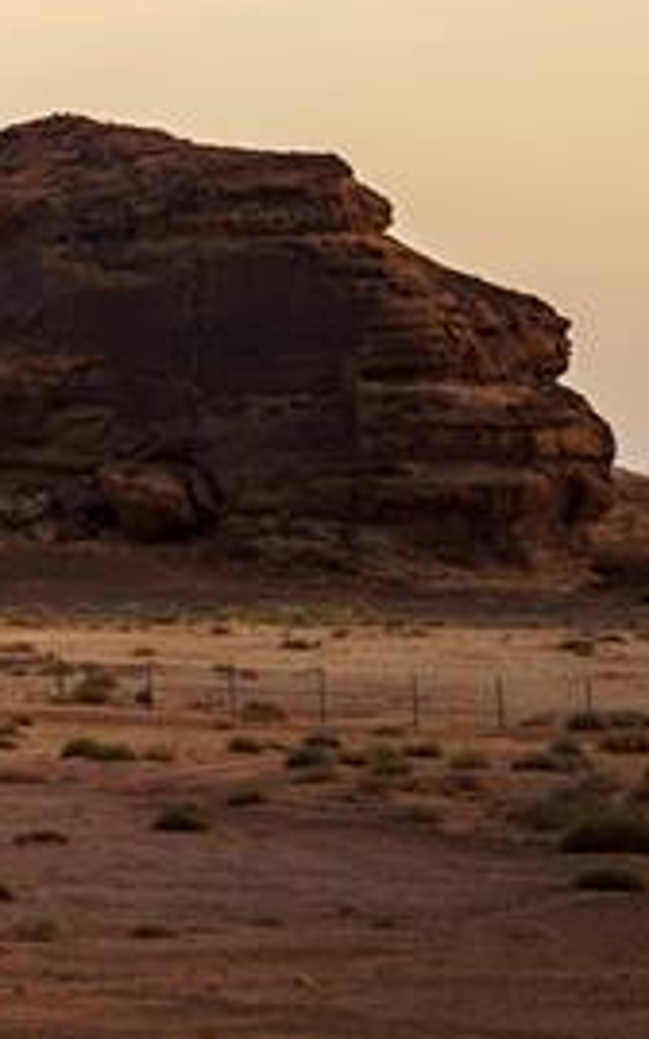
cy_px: -491
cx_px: -2059
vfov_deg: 7.6
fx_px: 7730
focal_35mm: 273
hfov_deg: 4.4
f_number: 5.6
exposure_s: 1/8
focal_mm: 45
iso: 100
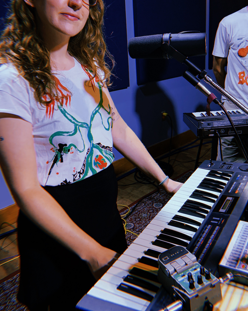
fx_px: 330
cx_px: 162
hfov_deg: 40.7
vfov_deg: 49.9
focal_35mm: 36
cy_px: 120
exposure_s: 1/51
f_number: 1.8
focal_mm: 4.25
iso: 400
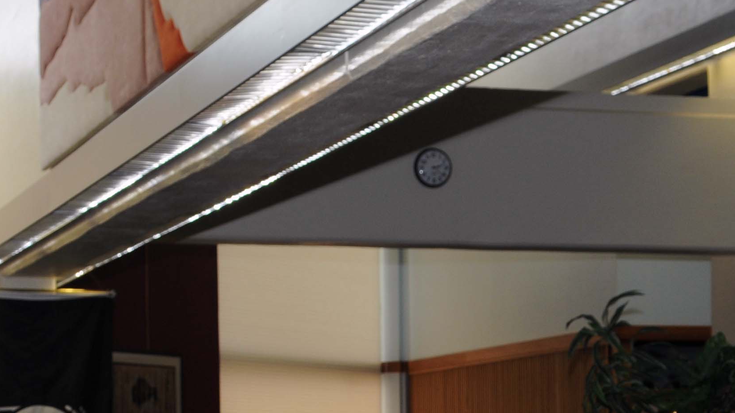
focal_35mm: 114
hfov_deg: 18.8
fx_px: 2222
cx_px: 426
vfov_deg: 10.3
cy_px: 601
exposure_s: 1/60
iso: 200
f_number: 5.6
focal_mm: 28
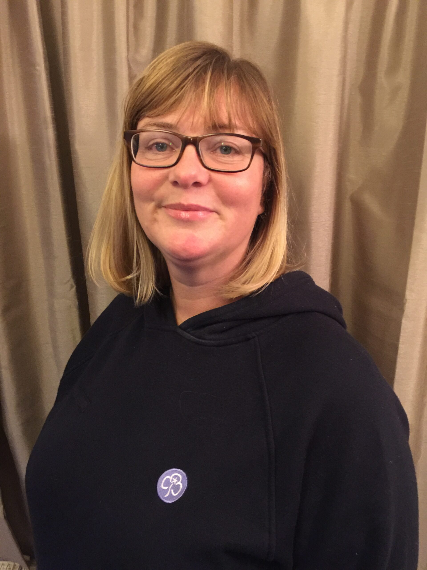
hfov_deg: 48.2
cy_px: 285
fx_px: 477
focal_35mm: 29
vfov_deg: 61.7
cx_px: 214
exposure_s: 1/8
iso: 160
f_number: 2.2
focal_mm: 4.15
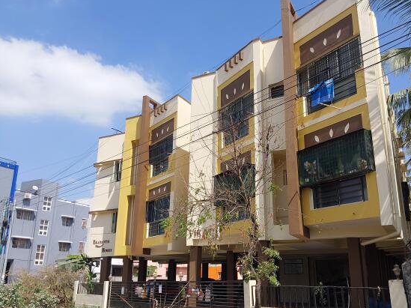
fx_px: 415
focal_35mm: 35
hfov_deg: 52.4
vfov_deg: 40.6
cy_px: 166
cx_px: 238
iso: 20
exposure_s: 1/713
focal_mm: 4.6
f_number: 1.8
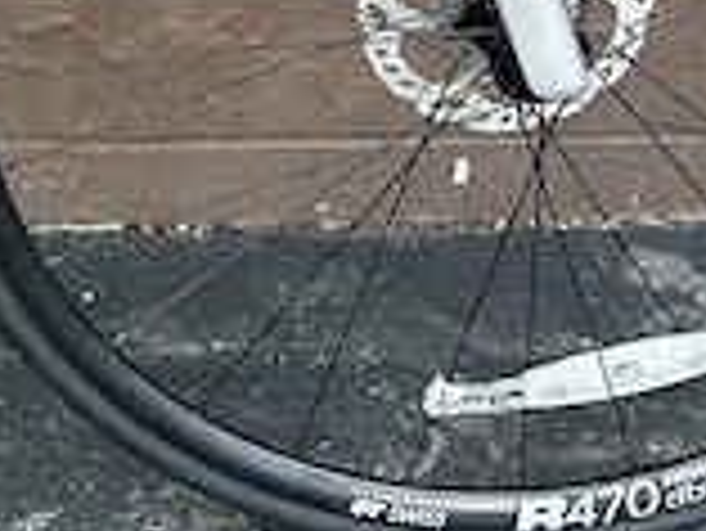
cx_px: -333
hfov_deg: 15.0
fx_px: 2490
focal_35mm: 122
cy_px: -153
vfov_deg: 11.8
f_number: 1.78
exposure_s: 1/390
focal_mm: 6.86
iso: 80
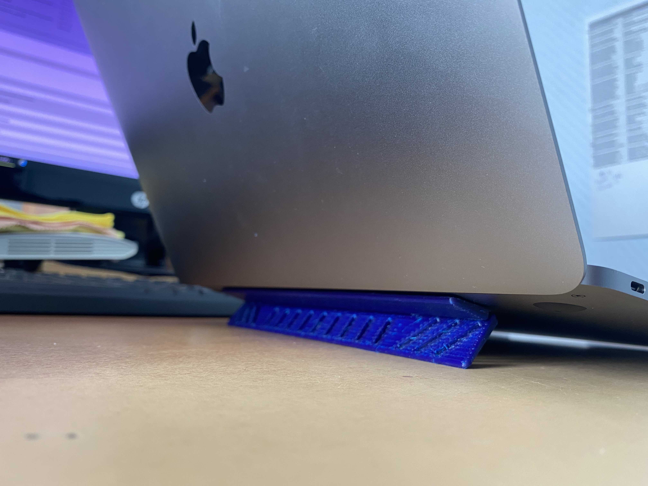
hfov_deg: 67.3
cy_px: 243
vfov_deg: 53.1
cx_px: 324
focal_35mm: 26
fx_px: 487
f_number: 1.8
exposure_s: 1/60
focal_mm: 4.25
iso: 160
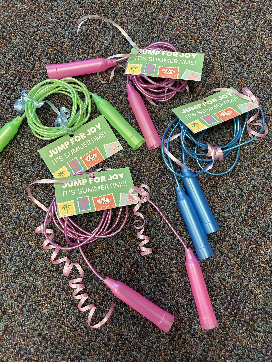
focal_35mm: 26
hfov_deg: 53.1
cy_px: 181
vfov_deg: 67.3
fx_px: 272
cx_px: 136
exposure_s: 1/60
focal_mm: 5.7
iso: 125
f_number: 1.5
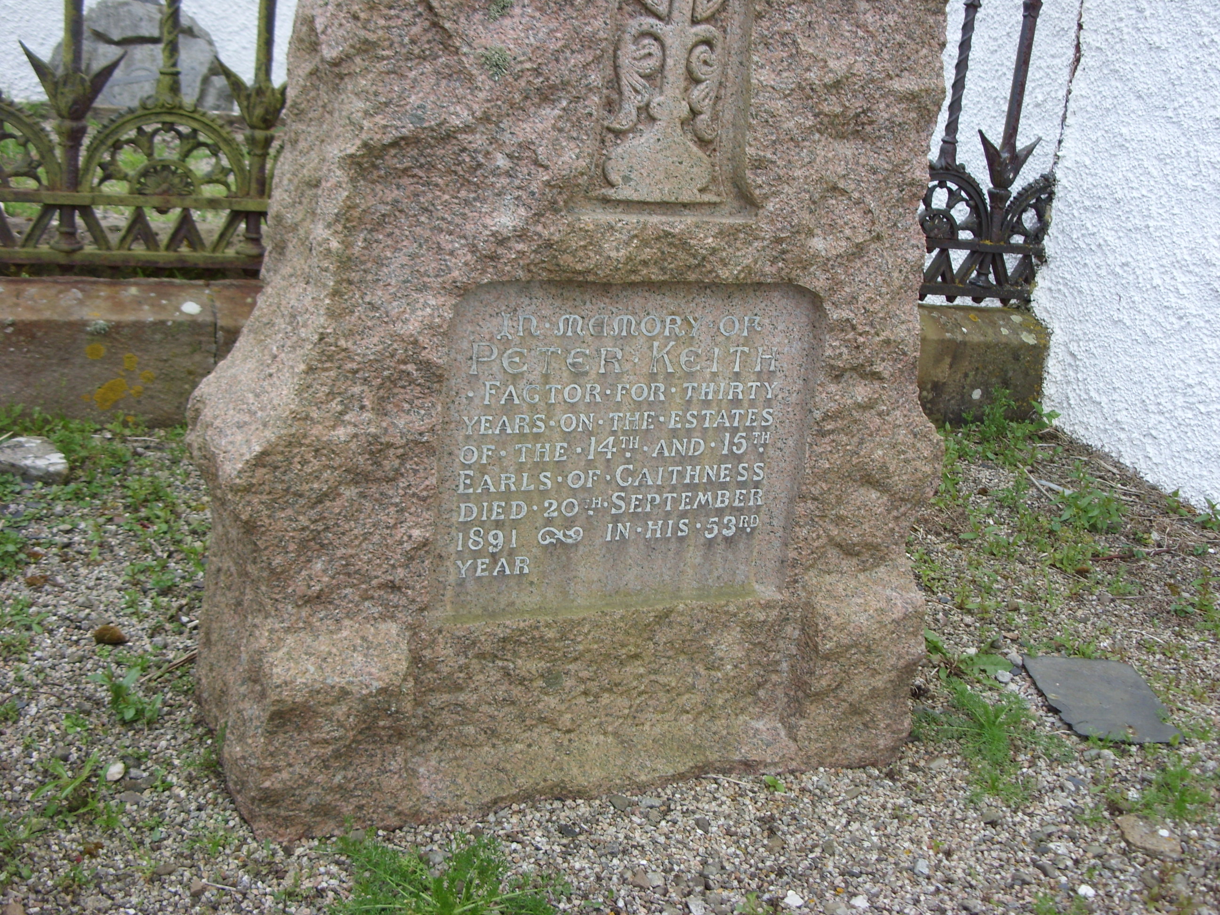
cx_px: 610
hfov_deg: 41.2
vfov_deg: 31.5
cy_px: 458
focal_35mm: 46
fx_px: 1621
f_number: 2.9
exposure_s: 1/49
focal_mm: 7.6
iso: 50
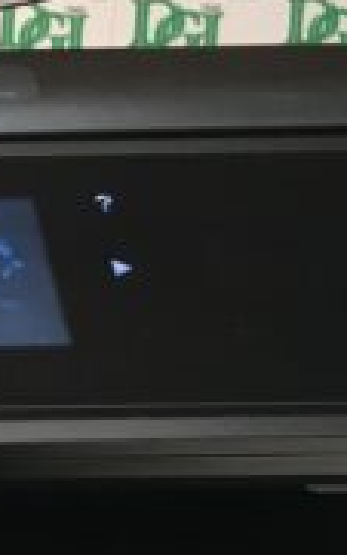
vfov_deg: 15.1
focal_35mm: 136
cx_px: -636
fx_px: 2059
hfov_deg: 8.4
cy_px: 546
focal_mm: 4.15
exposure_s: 1/30
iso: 50
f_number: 2.2
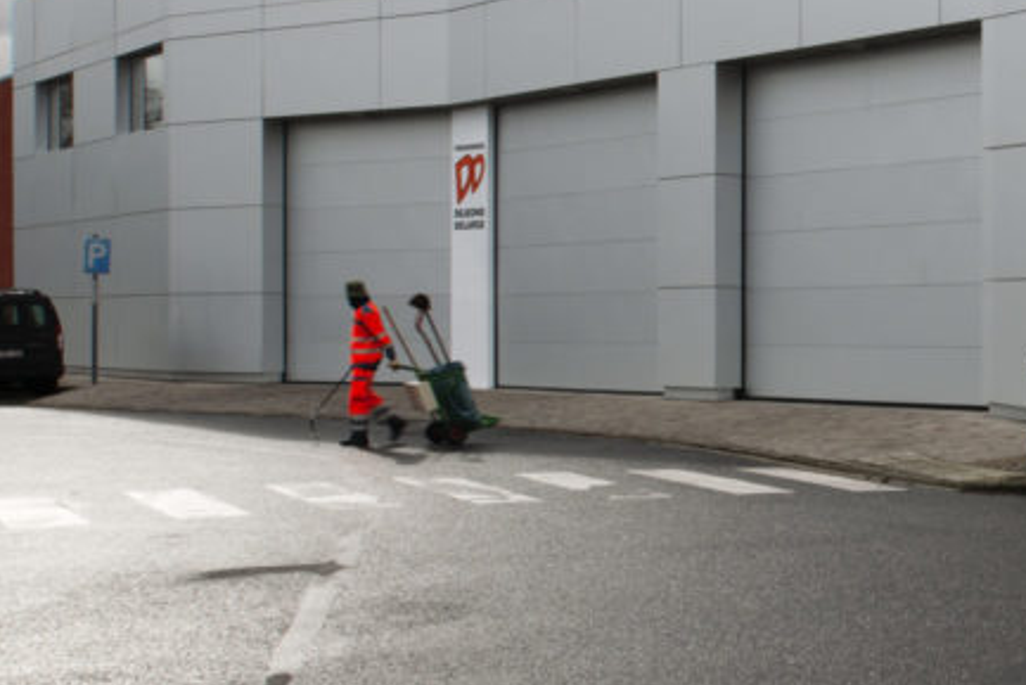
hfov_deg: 24.4
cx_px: 1381
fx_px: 2024
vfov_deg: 18.0
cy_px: -199
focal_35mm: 71
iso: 100
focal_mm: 24
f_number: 16
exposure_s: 1/25
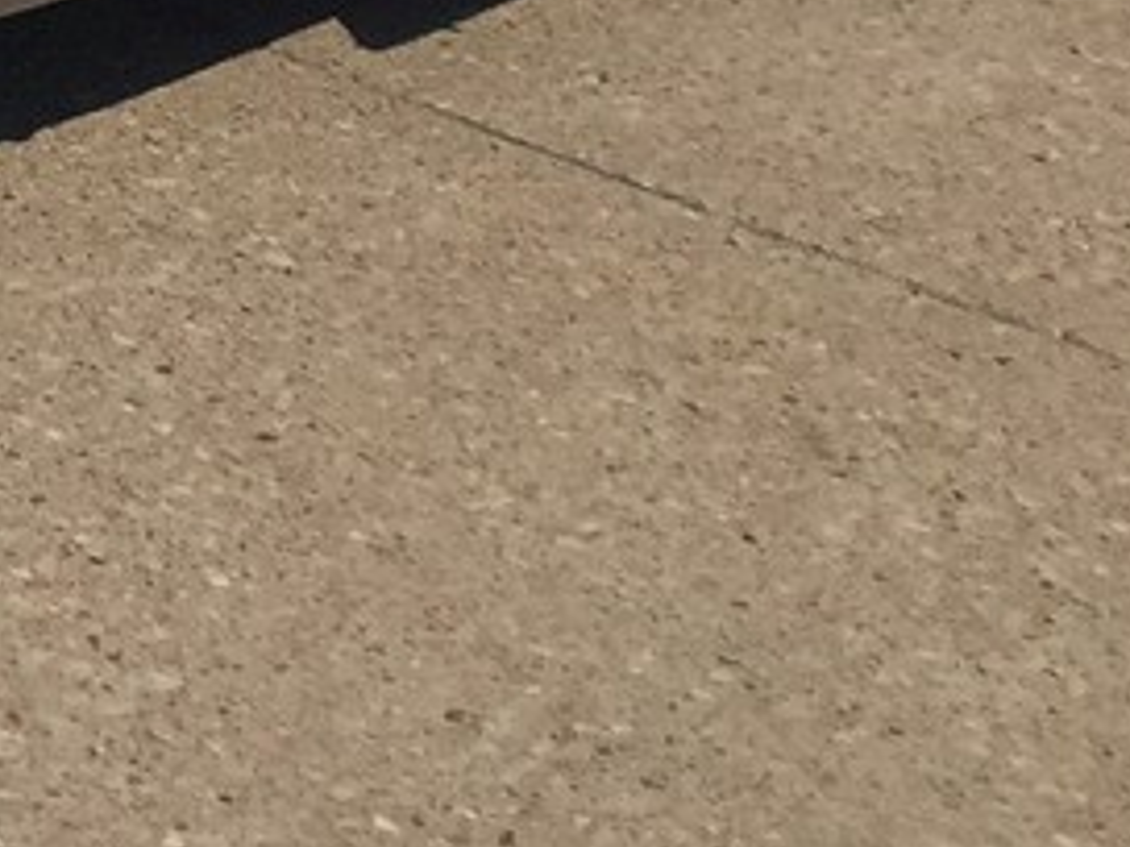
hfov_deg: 12.0
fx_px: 4864
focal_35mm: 149
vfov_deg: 9.3
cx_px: -1022
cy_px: -876
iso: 32
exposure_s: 1/7937
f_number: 2.2
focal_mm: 4.15
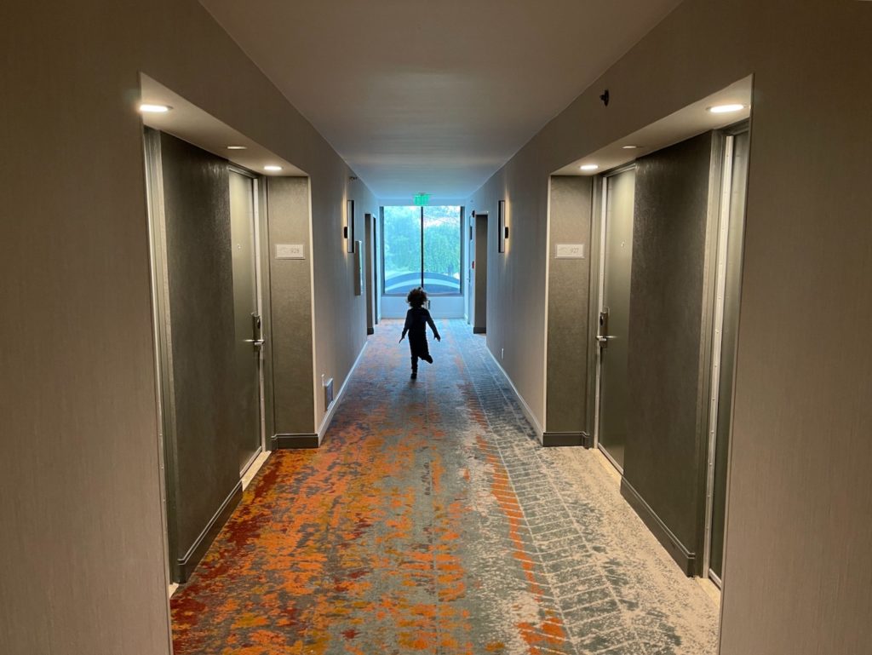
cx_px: 436
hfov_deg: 67.3
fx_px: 655
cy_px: 328
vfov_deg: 53.1
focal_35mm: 26
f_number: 1.6
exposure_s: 1/60
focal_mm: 5.1
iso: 125
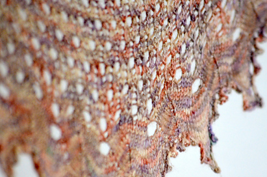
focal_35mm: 467
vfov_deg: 2.9
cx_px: 168
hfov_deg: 4.4
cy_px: 136
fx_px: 3456
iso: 800
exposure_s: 1/125
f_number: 5.6
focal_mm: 200
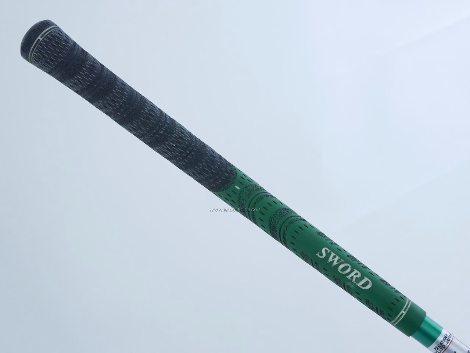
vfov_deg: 29.1
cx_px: 235
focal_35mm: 50
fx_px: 679
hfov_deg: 38.2
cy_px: 176
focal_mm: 25
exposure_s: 1/125
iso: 1600
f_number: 4.5
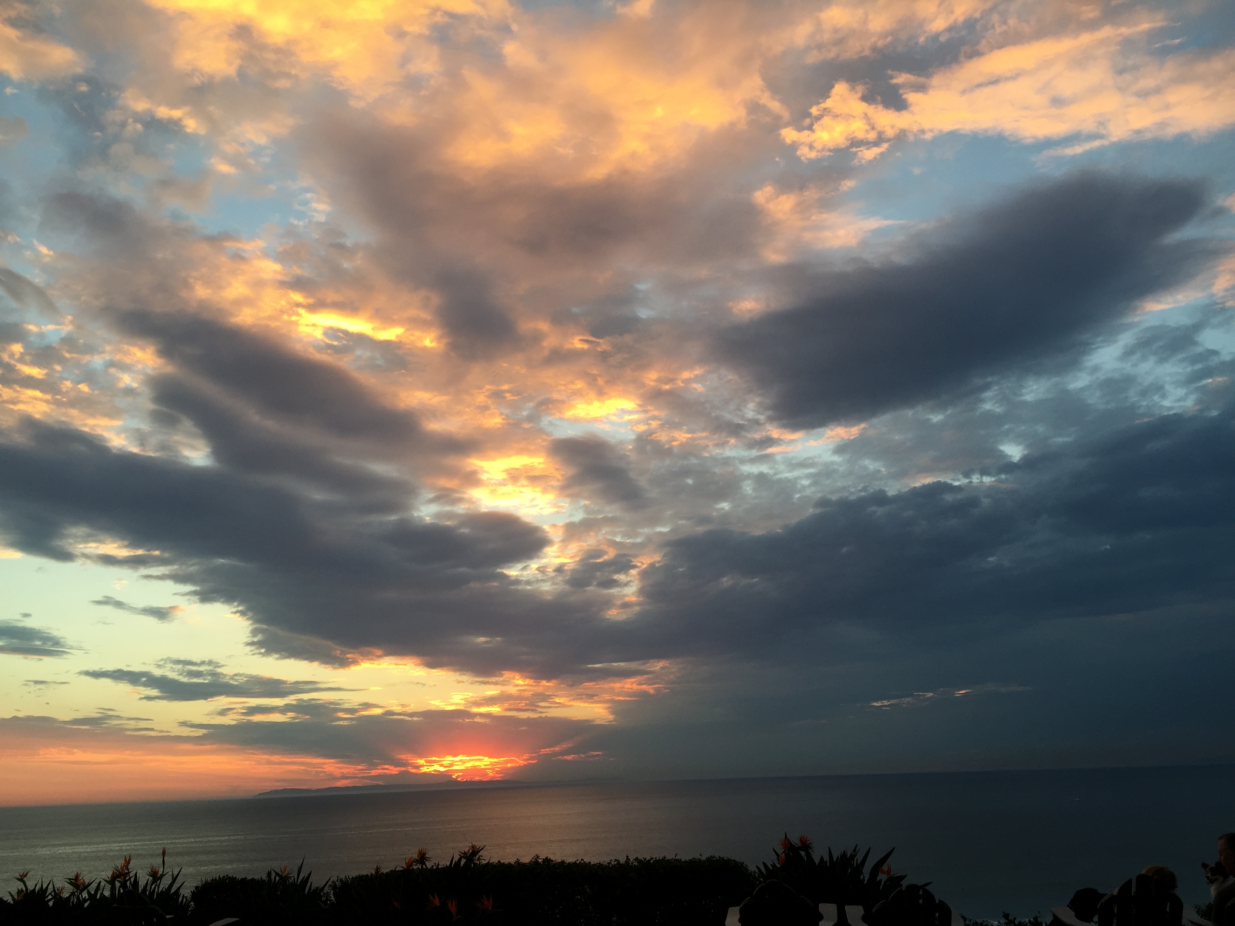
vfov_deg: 48.2
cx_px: 618
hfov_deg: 61.7
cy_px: 463
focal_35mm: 29
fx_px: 1035
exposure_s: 1/128
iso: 32
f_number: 2.2
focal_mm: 4.15
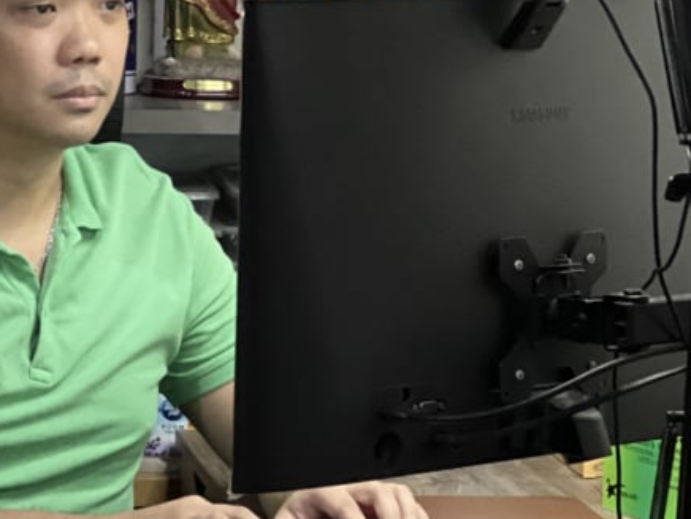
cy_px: 163
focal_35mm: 181
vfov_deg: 8.2
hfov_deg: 10.8
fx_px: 3613
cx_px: 6
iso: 1000
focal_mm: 9
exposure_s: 1/15
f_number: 2.8
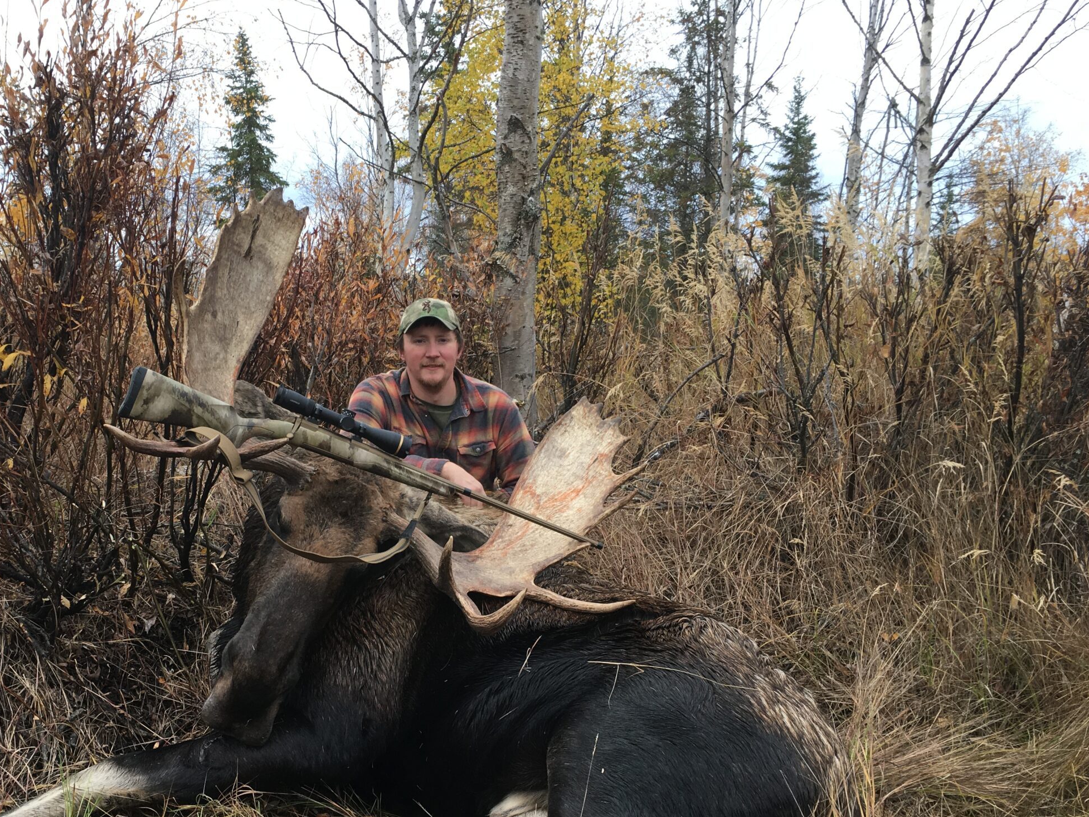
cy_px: 497
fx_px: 1195
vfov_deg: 37.5
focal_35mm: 38
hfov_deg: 48.5
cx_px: 403
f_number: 2.2
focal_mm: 4.15
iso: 32
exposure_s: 1/120
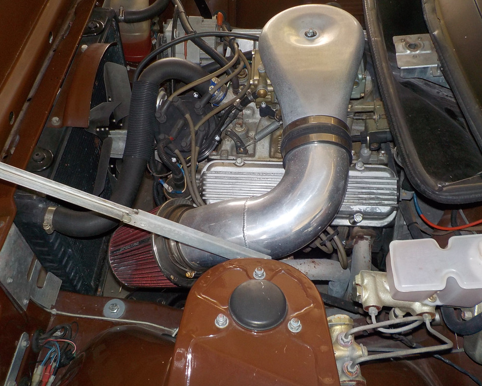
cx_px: 226
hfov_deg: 55.6
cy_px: 189
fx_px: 457
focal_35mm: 32
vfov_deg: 45.8
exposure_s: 1/30
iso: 200
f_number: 3.3
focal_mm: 4.1
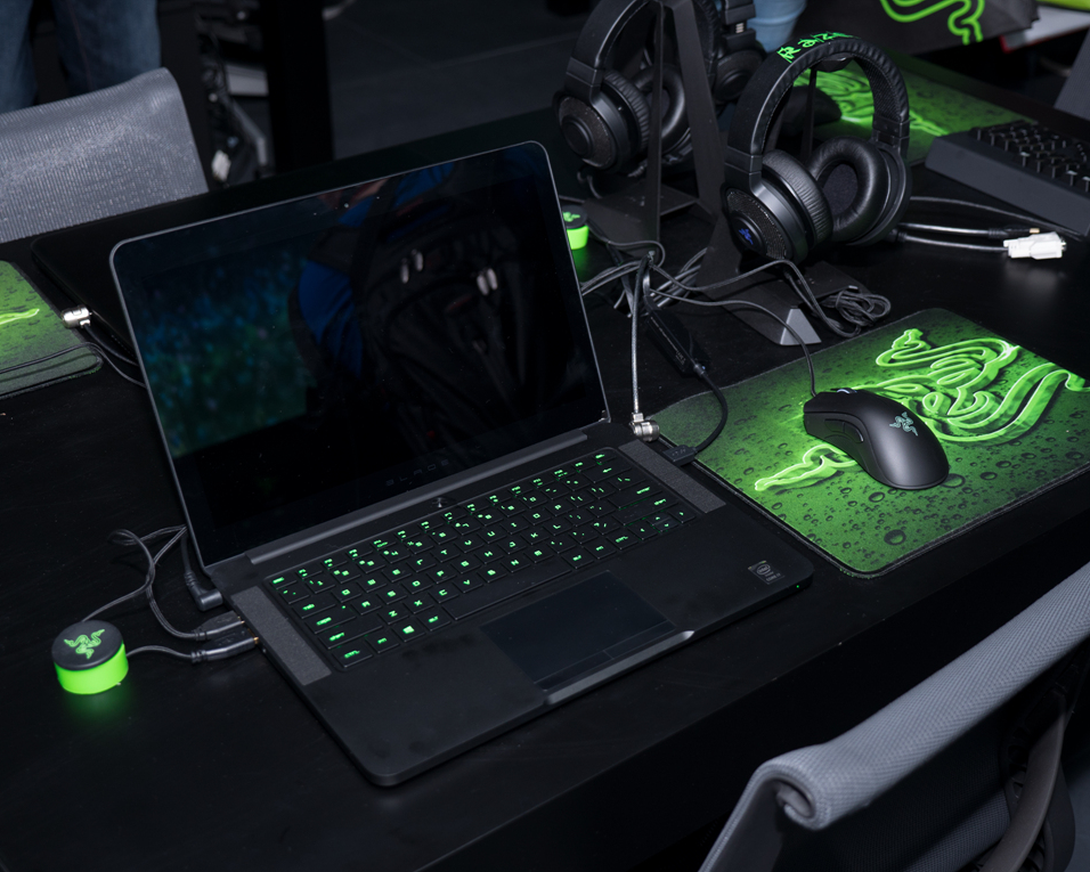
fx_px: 1484
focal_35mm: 46
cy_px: 437
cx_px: 568
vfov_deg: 32.8
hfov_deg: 40.3
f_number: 2.8
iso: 200
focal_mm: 22
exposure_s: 1/60
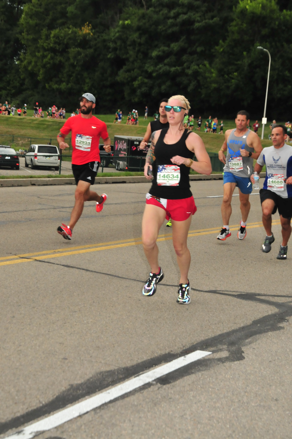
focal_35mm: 75
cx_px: 146
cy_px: 220
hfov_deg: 18.1
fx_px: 915
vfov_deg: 27.0
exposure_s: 1/320
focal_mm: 50
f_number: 7.1
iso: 1000
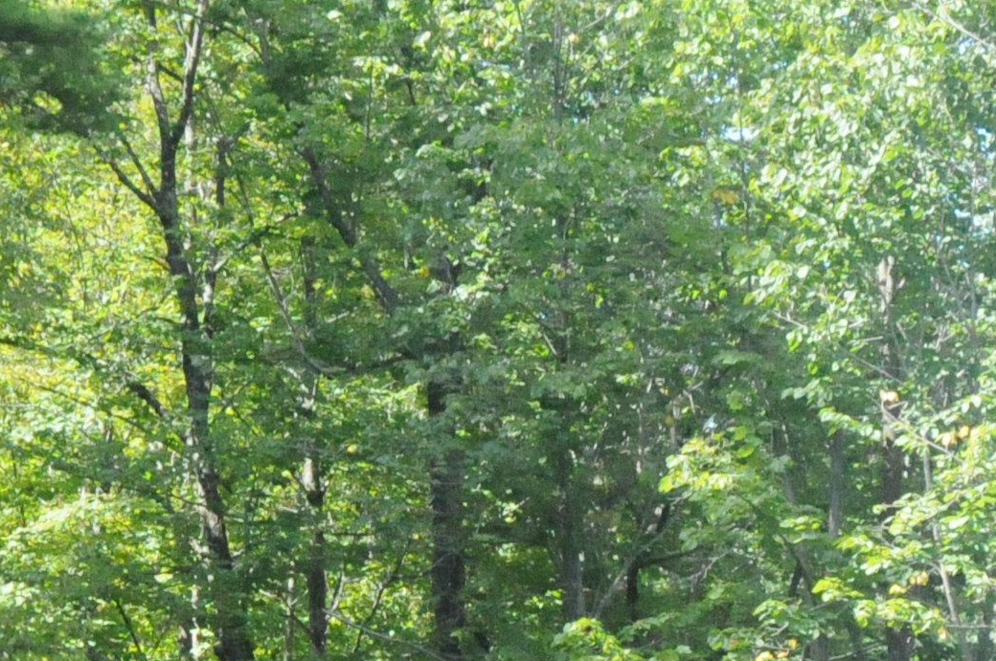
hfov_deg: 7.6
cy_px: 1186
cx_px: 794
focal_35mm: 272
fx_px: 7517
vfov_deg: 5.0
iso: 2500
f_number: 2.8
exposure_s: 1/8000
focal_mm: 44
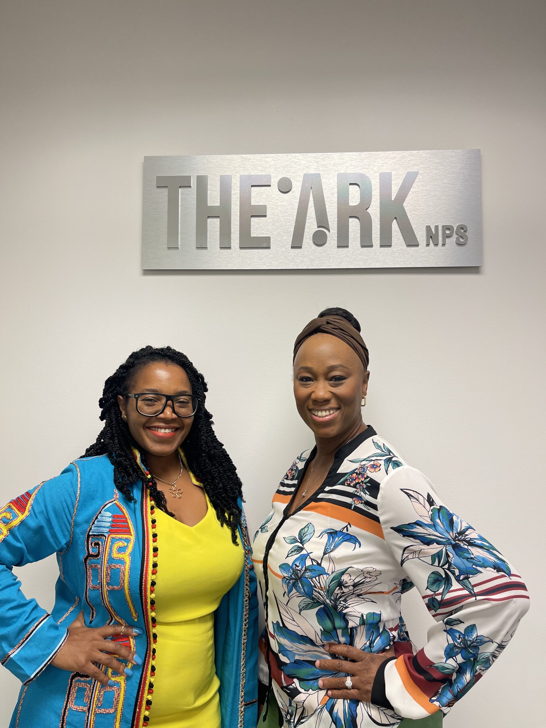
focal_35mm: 26
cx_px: 273
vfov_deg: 67.3
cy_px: 364
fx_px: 547
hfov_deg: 53.1
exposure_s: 1/60
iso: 80
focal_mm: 5.1
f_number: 1.6
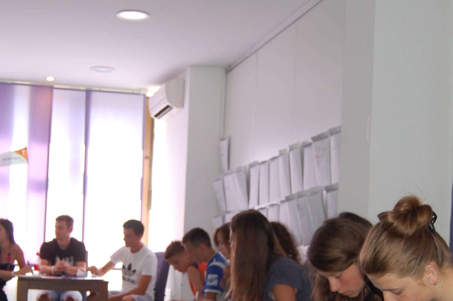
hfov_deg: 30.5
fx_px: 830
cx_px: 188
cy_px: 253
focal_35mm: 66
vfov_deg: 20.3
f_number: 4
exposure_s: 1/60
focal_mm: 24
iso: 400
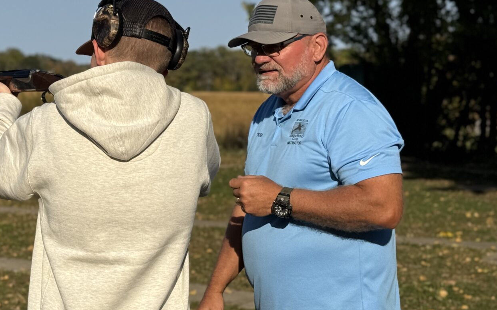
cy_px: 93
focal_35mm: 84
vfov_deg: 15.5
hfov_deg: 24.3
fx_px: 1138
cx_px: 99
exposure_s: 1/7092
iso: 64
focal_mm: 6.76
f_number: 1.78
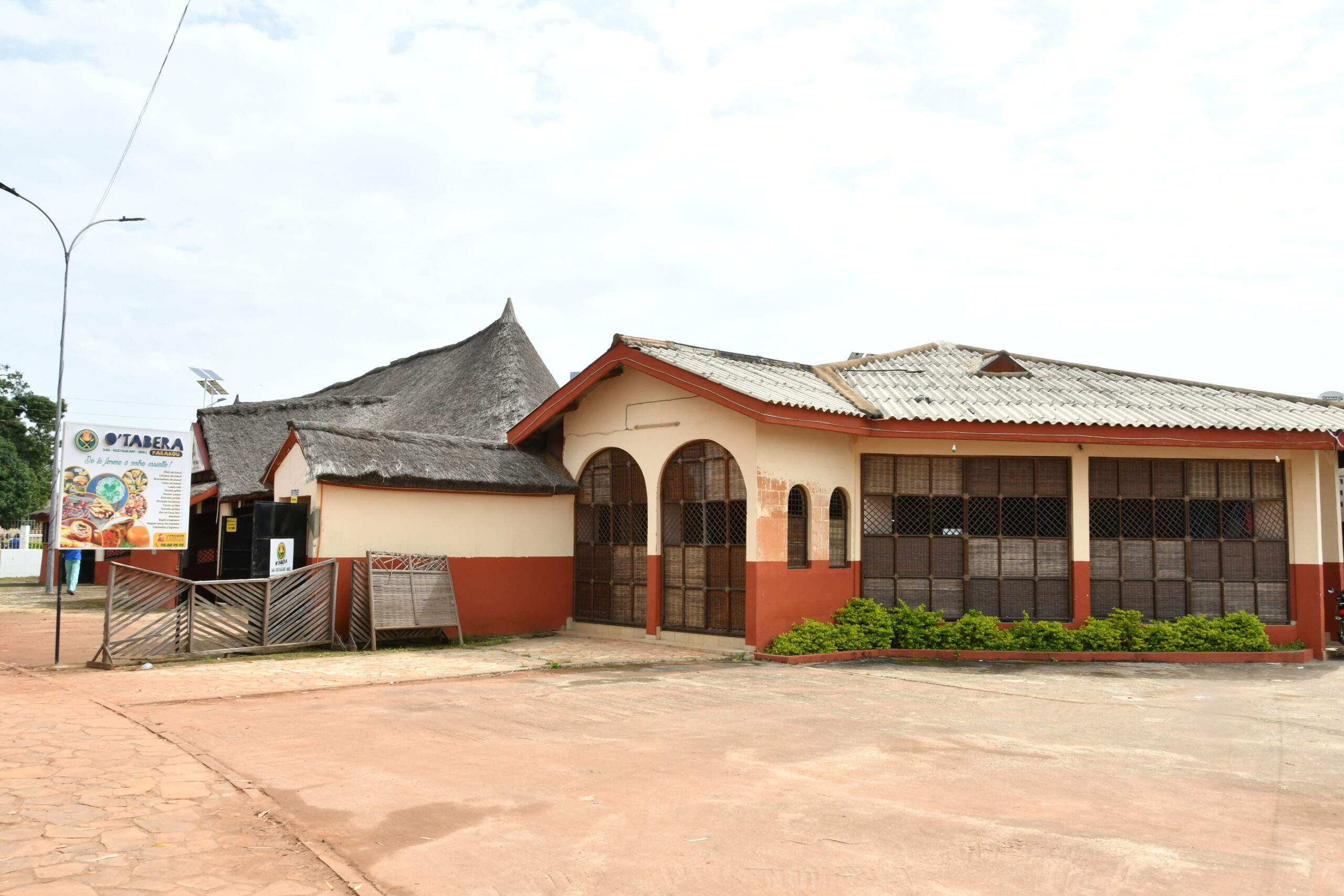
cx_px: 672
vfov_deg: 47.9
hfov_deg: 67.4
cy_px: 448
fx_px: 1008
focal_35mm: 27
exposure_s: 1/320
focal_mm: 18
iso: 400
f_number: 10
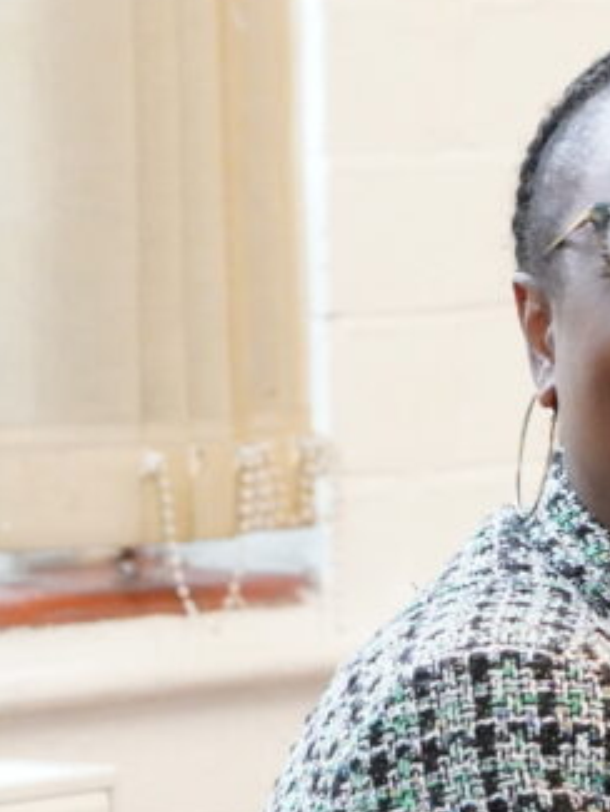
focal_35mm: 409
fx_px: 9604
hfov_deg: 3.6
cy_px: 716
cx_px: 915
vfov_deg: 4.8
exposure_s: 1/125
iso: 5000
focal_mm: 90
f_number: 4
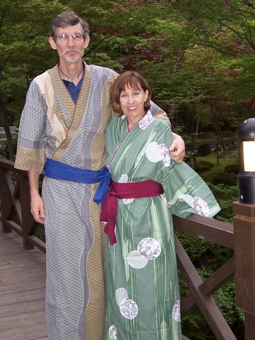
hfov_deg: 37.7
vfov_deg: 49.0
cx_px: 128
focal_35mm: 38
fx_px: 373
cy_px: 170
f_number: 2.8
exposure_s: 1/60
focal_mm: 6.3
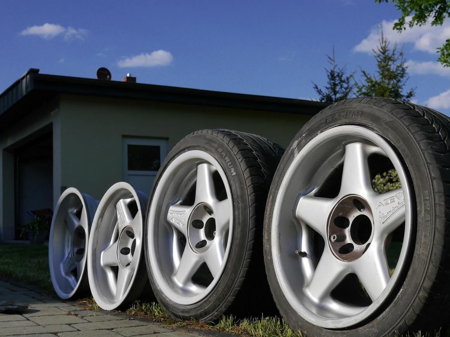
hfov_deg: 34.9
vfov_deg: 26.4
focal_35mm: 55
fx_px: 715
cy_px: 225
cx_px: 257
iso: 160
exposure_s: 1/2000
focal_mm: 20
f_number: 5
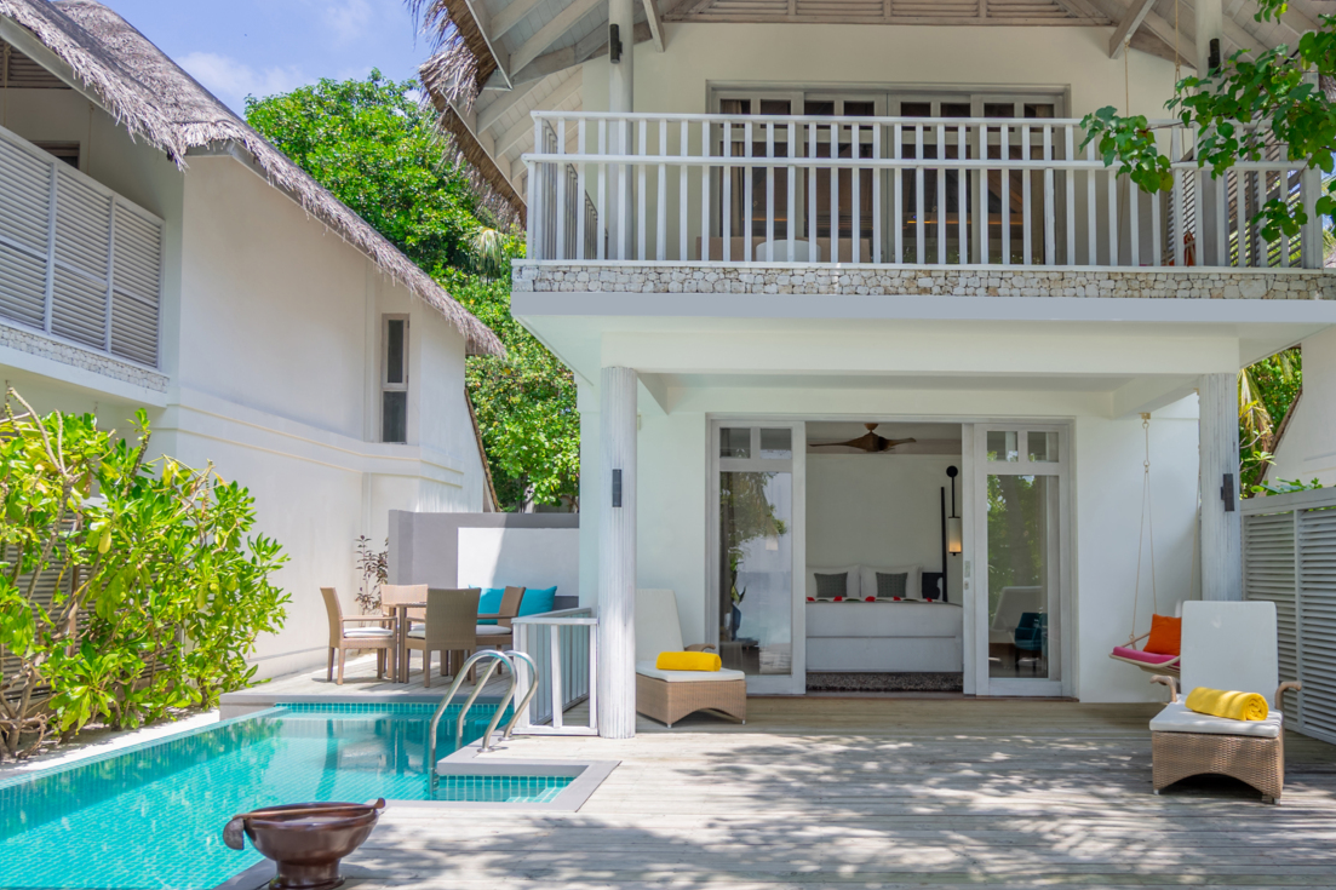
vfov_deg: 44.8
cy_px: 374
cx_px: 860
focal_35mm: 29
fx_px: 1076
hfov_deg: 62.5
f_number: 4
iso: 100
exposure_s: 1/640
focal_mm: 16
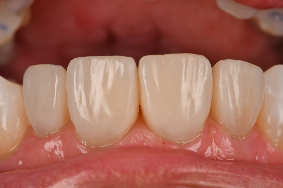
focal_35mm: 126
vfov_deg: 10.9
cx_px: 142
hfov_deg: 16.3
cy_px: 94
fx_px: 990
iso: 200
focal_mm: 105
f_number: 32
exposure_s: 1/160
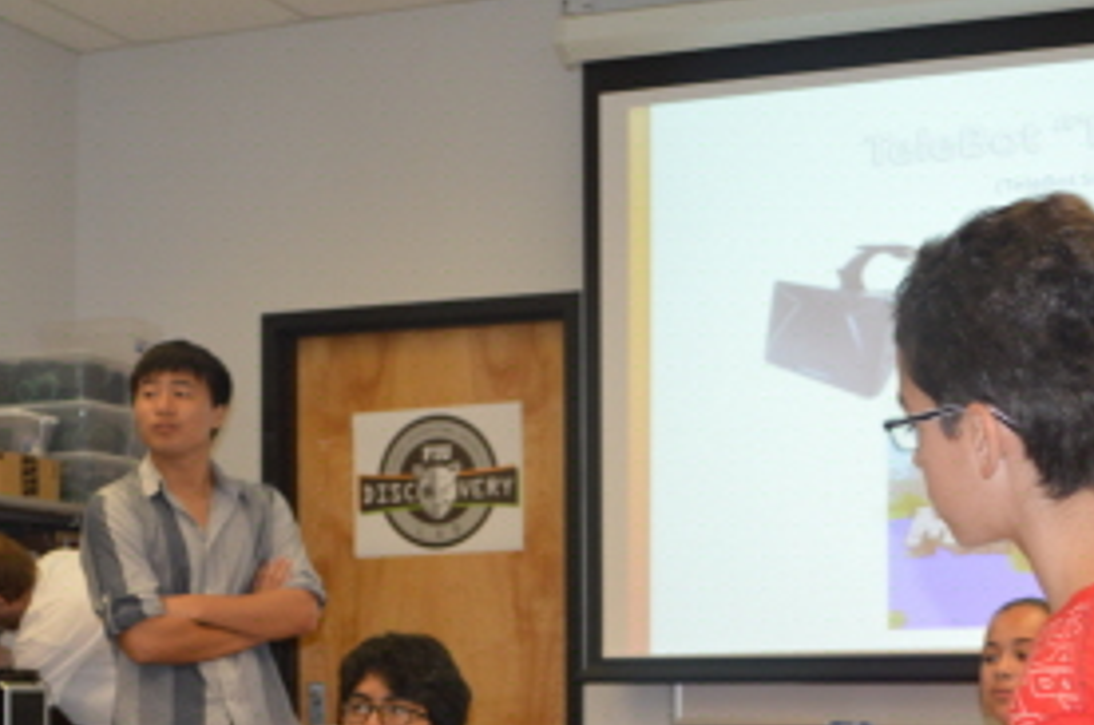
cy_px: 650
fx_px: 2184
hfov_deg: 28.0
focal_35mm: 72
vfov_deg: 18.5
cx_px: 686
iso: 500
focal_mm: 22
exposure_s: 1/60
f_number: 3.8
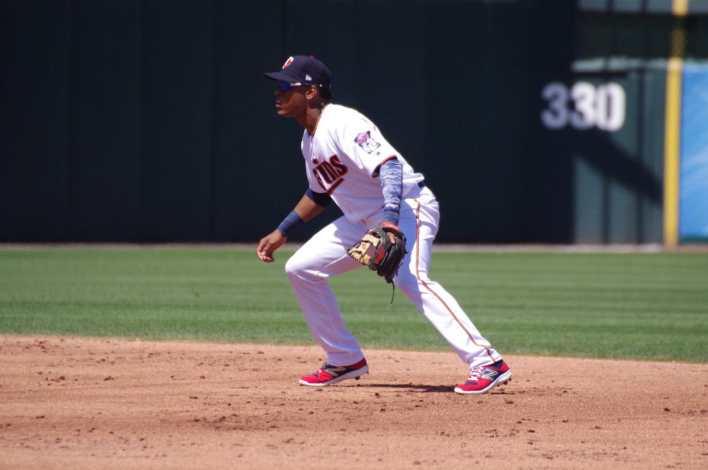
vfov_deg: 2.2
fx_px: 12080
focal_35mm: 615
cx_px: 354
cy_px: 235
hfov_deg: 3.4
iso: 1600
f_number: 6.3
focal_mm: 410
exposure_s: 1/5000
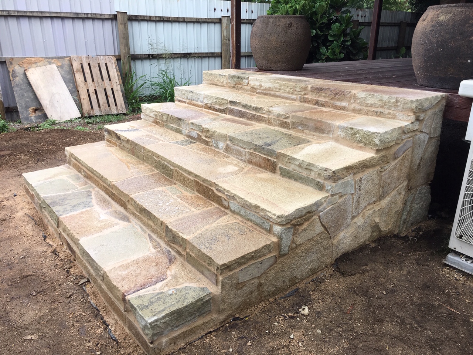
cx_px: 236
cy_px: 178
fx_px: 396
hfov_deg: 61.7
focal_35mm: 29
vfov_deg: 48.2
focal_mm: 4.15
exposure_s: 1/159
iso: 25
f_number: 2.2
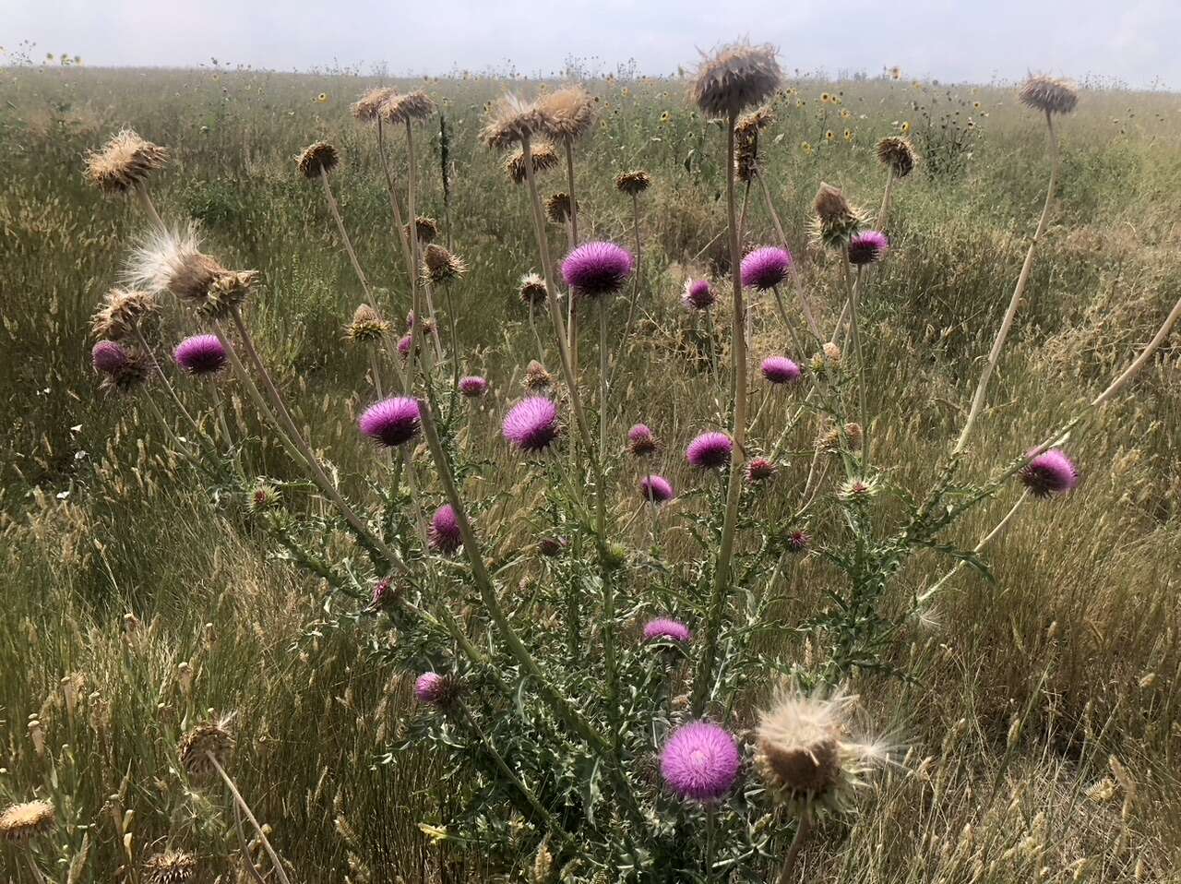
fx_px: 955
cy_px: 442
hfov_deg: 63.5
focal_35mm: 28
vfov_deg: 49.7
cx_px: 590
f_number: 1.8
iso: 20
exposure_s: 1/1473
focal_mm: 4
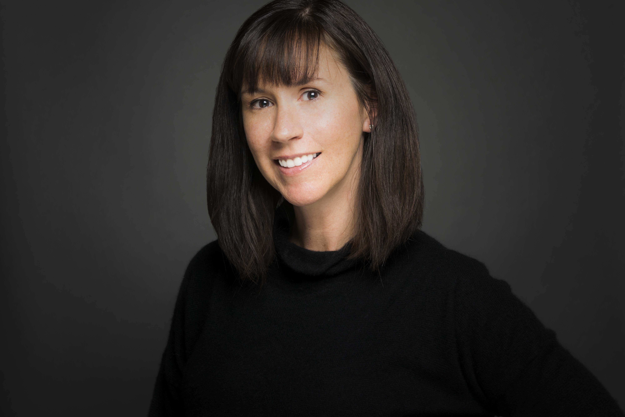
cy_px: 208
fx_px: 1302
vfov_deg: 18.2
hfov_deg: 27.0
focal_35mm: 75
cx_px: 312
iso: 100
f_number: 5.6
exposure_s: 1/125
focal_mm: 50
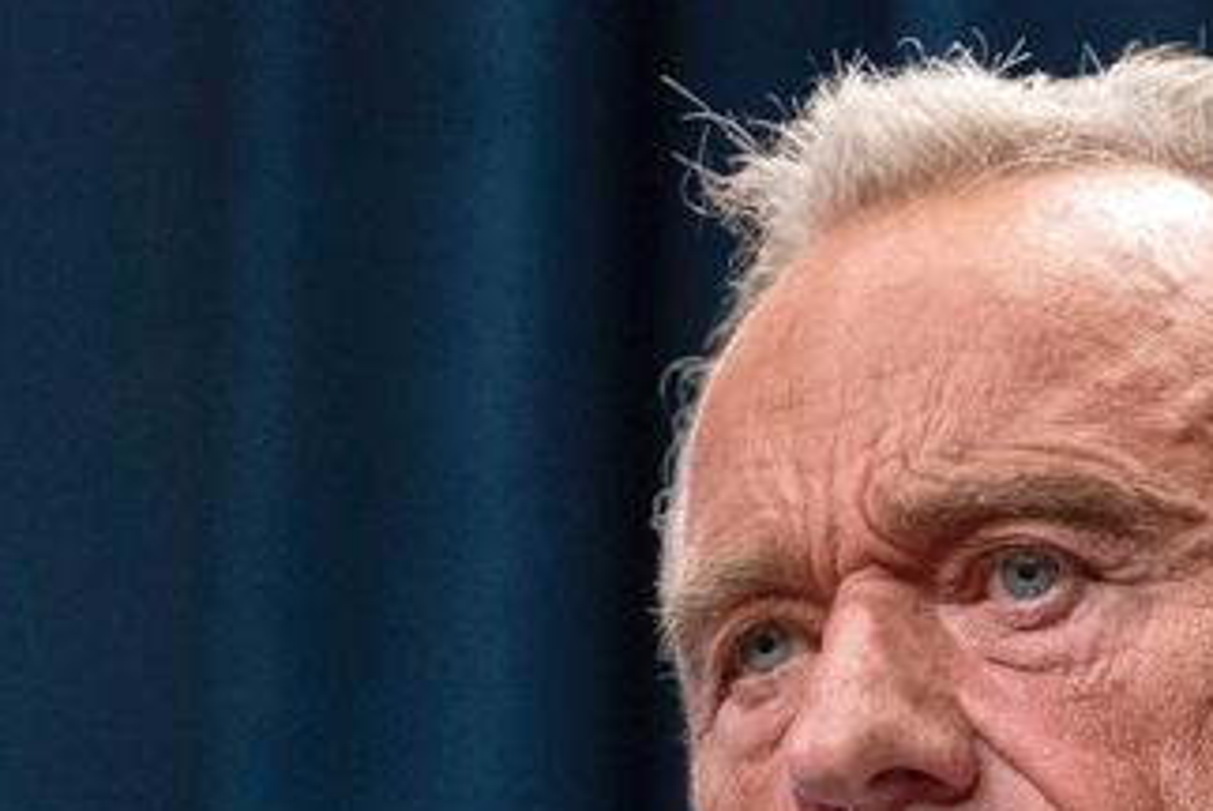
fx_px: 18481
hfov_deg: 3.8
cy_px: 1121
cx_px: 1134
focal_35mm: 548
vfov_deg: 2.5
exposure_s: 1/320
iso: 2500
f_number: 3.2
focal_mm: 173
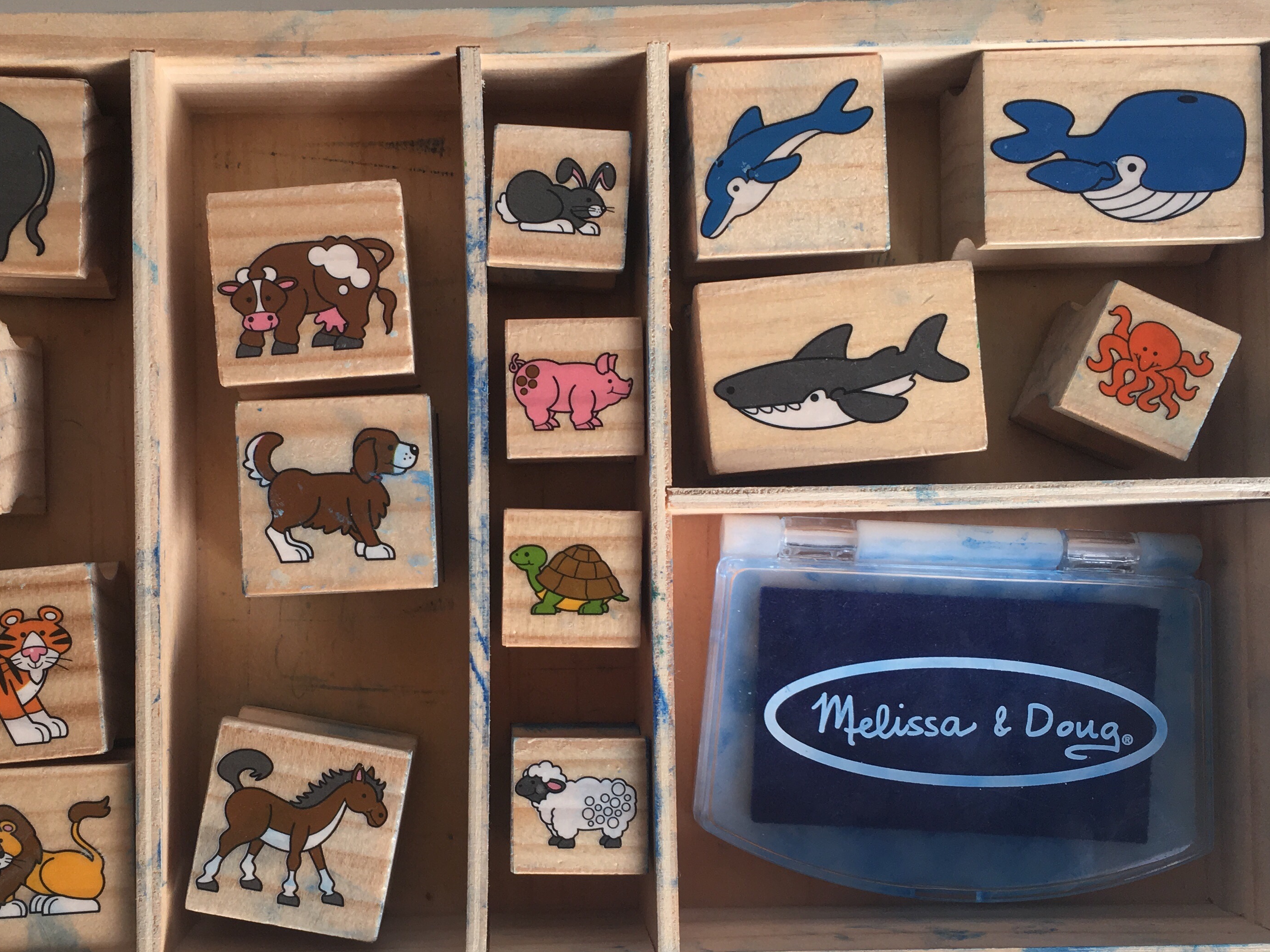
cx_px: 520
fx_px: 1541
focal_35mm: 42
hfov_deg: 44.6
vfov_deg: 34.3
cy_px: 550
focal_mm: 4.15
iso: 32
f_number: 2.2
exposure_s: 1/100
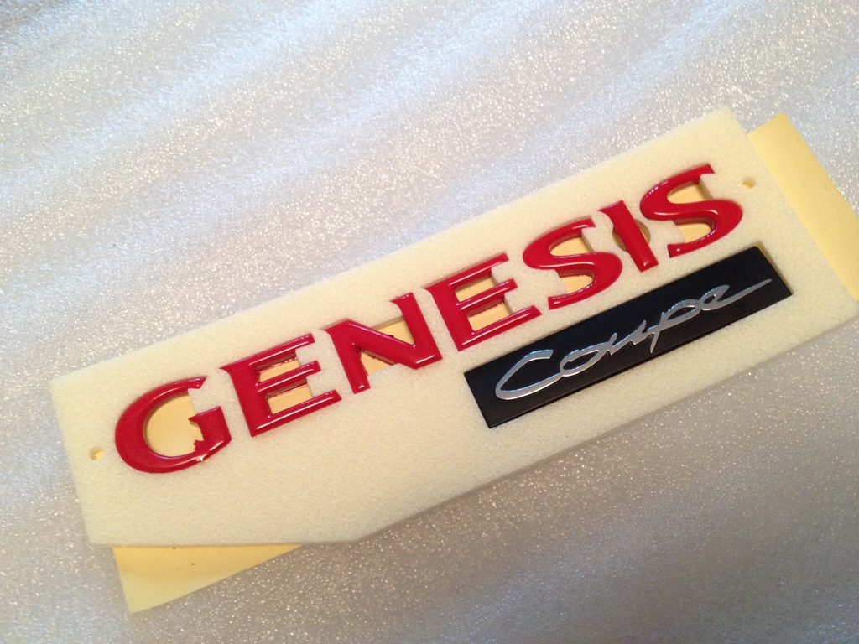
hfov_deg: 52.6
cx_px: 430
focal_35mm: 35
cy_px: 322
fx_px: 869
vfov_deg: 40.7
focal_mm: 4.28
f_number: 2.4
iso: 250
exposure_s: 1/20
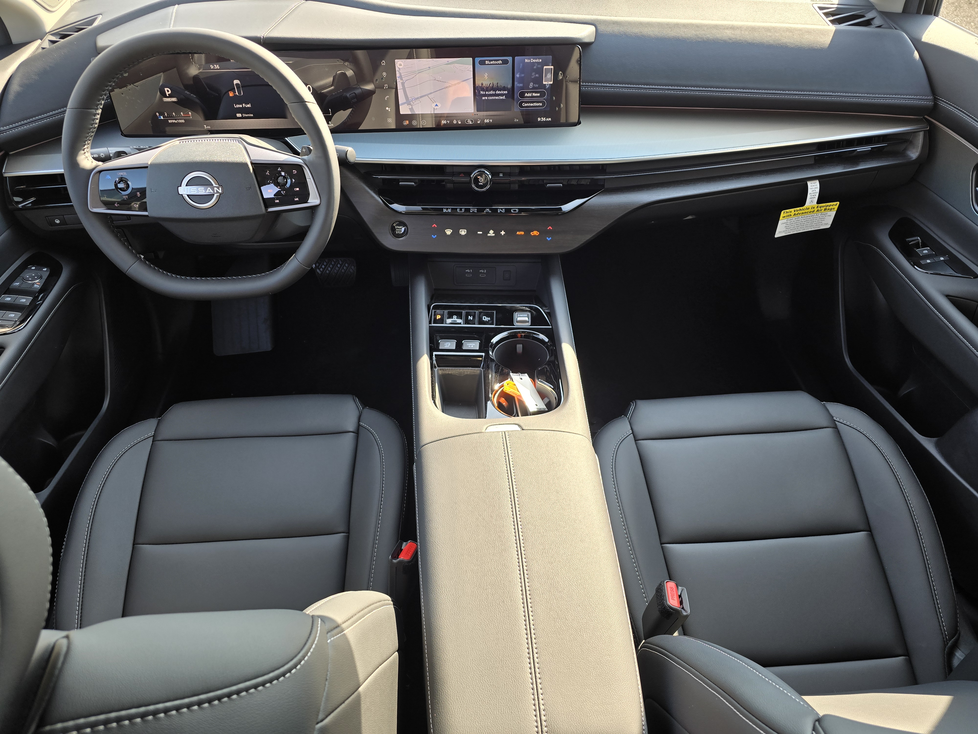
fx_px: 650
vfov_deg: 58.9
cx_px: 489
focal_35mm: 23
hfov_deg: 73.9
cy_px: 367
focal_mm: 6.3
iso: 50
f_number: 1.7
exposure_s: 1/180
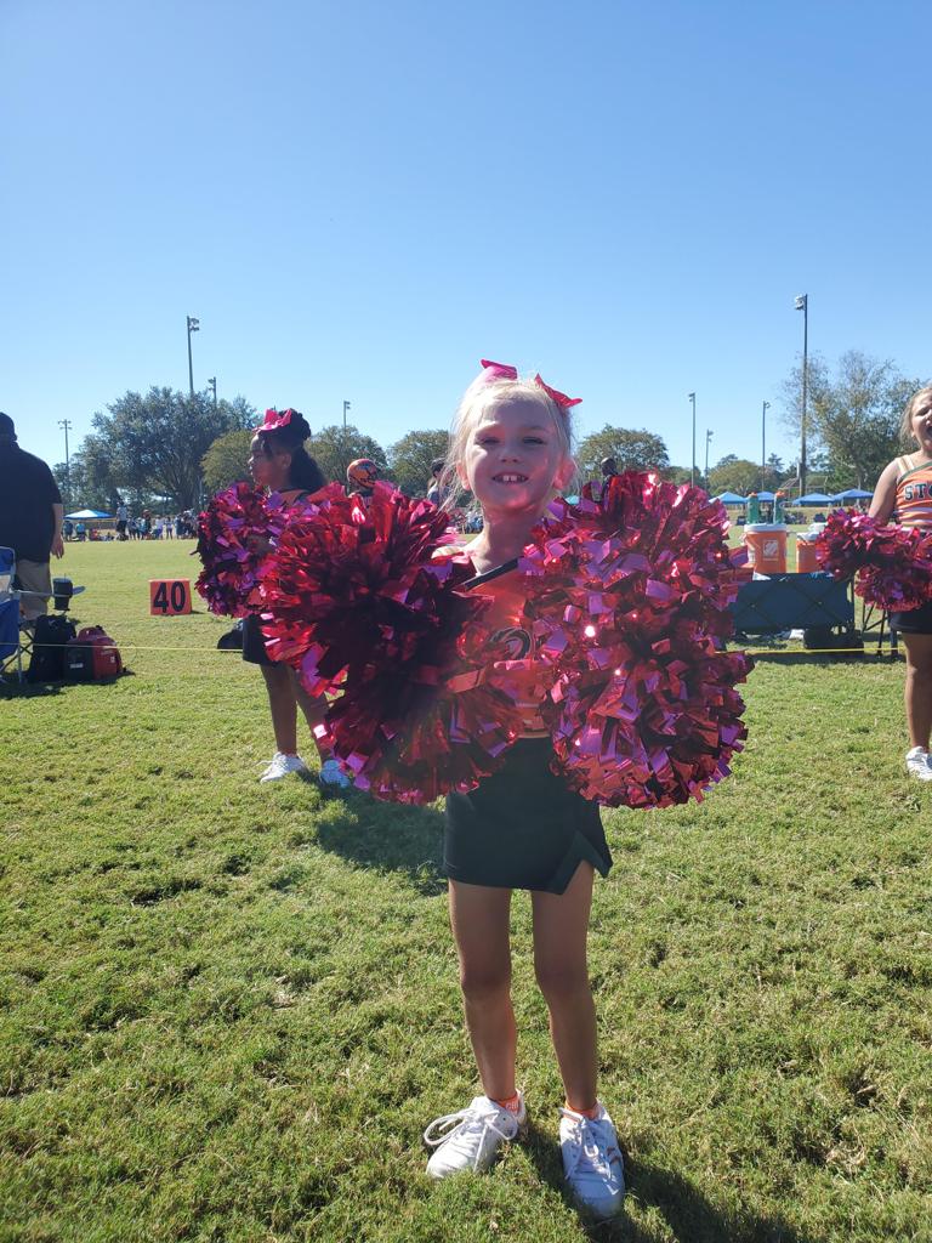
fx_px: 933
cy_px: 622
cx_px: 466
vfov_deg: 67.3
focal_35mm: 26
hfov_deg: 53.1
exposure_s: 1/1008
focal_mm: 4.3
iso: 50
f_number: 2.4
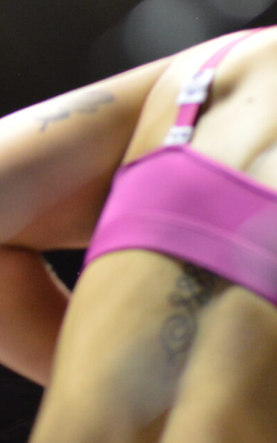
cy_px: 206
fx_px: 5055
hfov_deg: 3.1
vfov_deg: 5.0
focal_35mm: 419
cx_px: -241
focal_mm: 85
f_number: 2.8
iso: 1250
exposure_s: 1/500
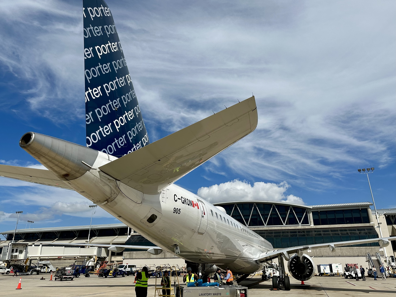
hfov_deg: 71.6
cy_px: 148
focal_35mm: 24
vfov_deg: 56.8
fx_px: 275
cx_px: 198
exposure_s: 1/12048
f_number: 1.78
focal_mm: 6.86
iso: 80
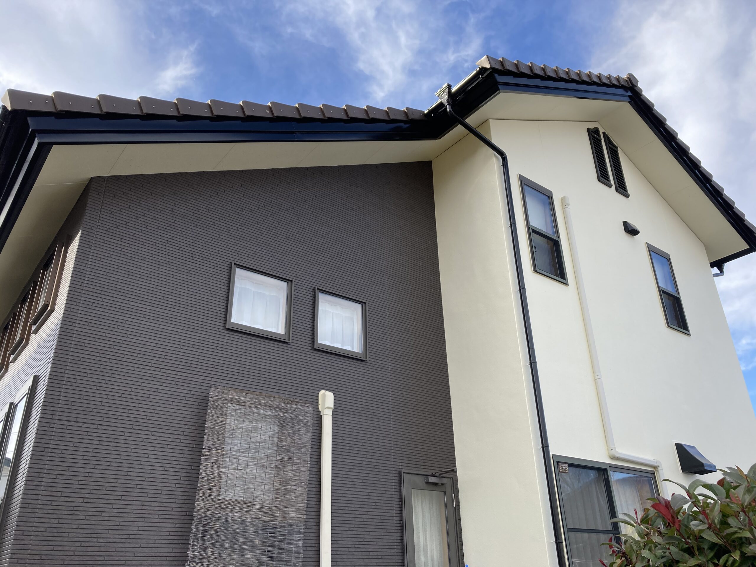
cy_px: 284
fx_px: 612
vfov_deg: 49.7
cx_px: 378
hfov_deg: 63.4
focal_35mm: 28
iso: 20
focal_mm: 3.99
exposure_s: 1/676
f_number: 1.8
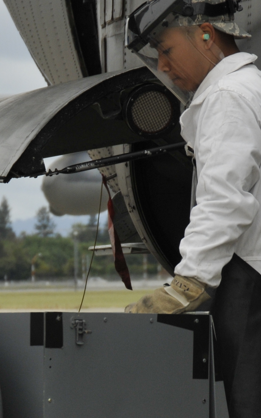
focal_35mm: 459
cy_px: 302
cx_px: 45
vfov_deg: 4.6
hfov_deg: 2.9
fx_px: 5229
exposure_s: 1/640
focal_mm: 105
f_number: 9
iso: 320
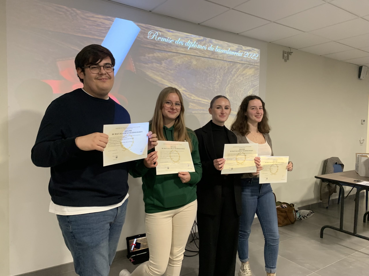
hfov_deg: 67.3
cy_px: 138
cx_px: 184
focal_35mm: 26
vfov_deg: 53.1
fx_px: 277
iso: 200
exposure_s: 1/50
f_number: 1.8
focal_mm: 4.25
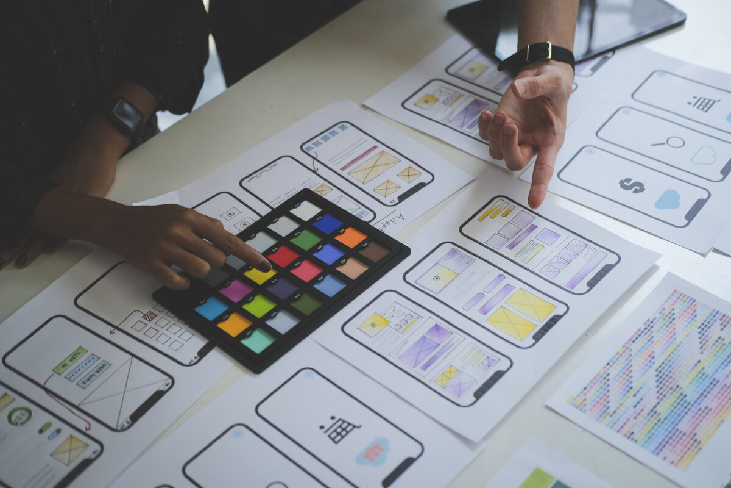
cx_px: 366
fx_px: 1076
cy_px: 244
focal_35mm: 53
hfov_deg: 37.5
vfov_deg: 25.5
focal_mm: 35
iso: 250
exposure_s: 1/1300
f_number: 2
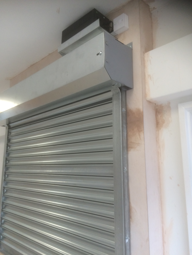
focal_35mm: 29
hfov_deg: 48.2
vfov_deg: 61.7
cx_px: 96
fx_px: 214
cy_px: 128
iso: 64
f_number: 2.2
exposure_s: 1/100
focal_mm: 4.15
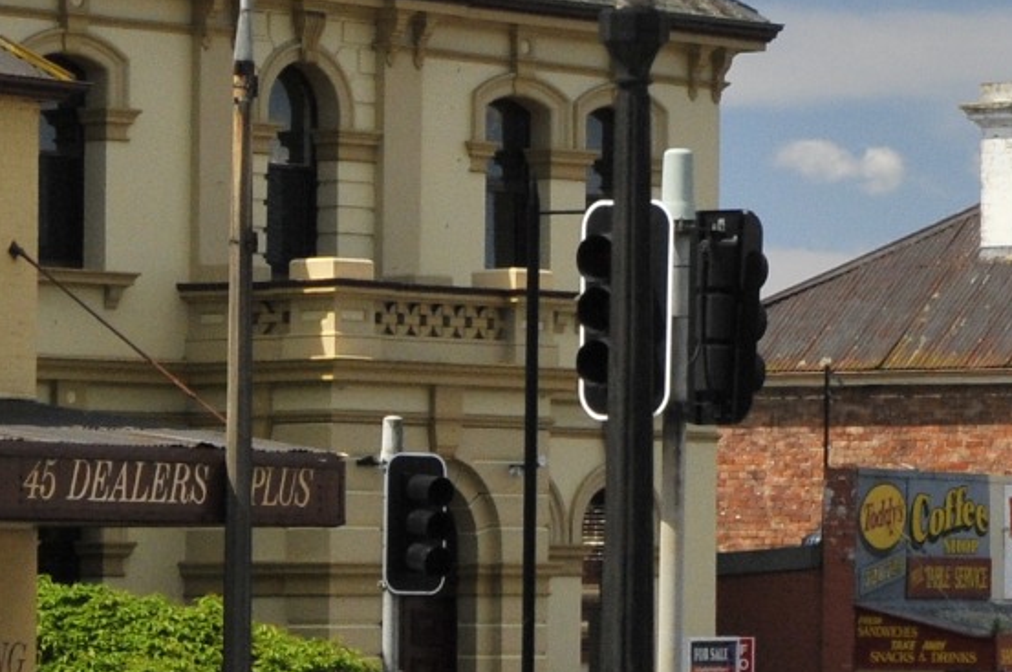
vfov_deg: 5.8
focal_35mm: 236
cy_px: 11
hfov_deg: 8.6
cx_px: 1241
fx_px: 6624
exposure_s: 1/320
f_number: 9
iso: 400
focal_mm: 34
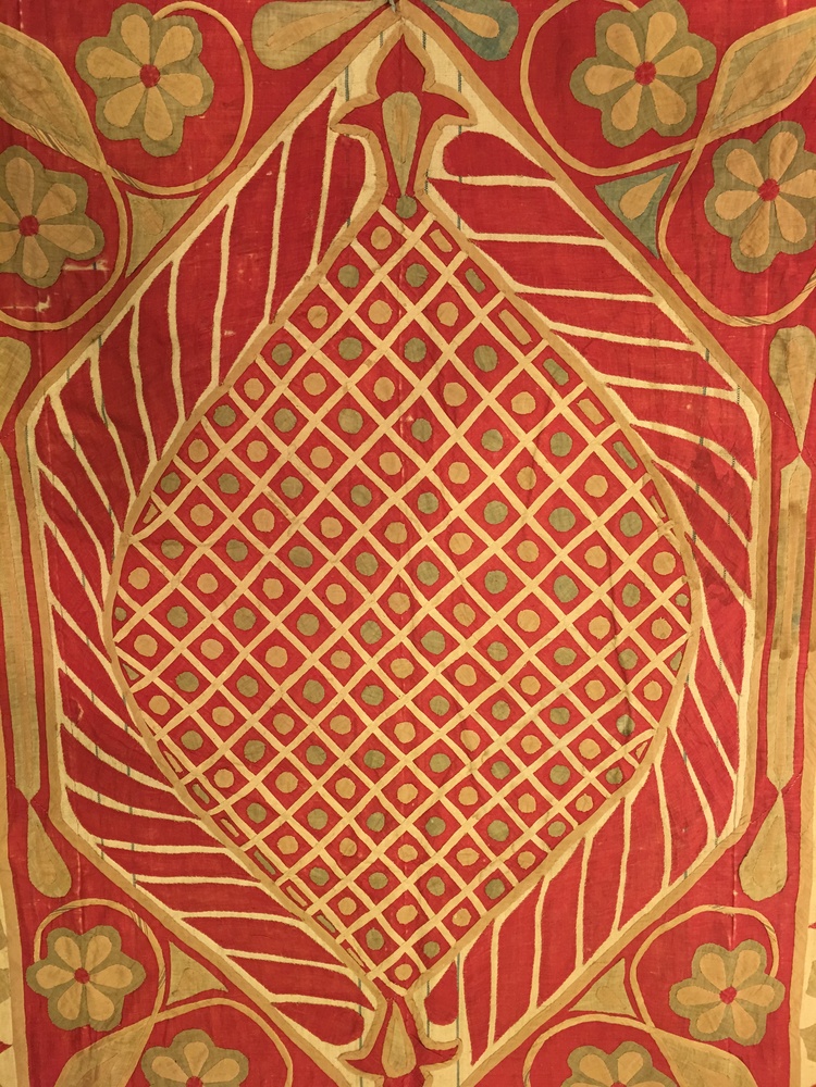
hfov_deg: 48.2
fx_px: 911
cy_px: 544
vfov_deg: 61.7
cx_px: 408
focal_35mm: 29
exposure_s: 1/17
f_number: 2.2
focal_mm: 4.15
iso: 50
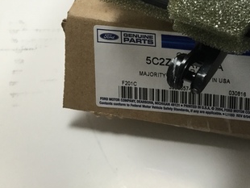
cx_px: 252
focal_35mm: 64
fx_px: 463
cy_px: -2
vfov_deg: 22.1
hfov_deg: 28.3
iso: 40
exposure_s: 1/30
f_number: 2.4
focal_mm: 3.3
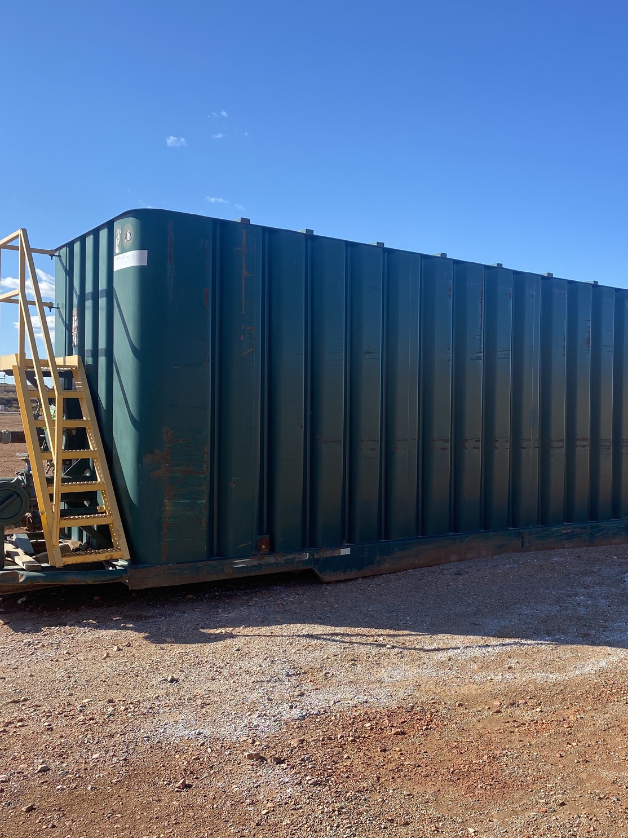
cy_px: 420
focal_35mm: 35
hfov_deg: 39.4
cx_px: 487
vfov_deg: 52.6
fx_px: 847
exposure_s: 1/1585
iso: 32
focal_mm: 4.25
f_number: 1.8
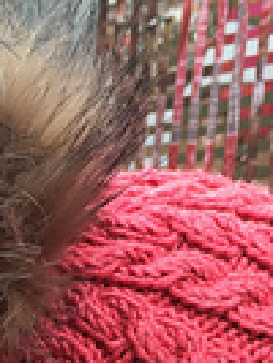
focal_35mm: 109
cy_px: 543
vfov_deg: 16.4
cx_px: 152
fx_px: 1144
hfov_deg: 13.6
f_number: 2.2
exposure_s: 1/100
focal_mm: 4.15
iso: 32
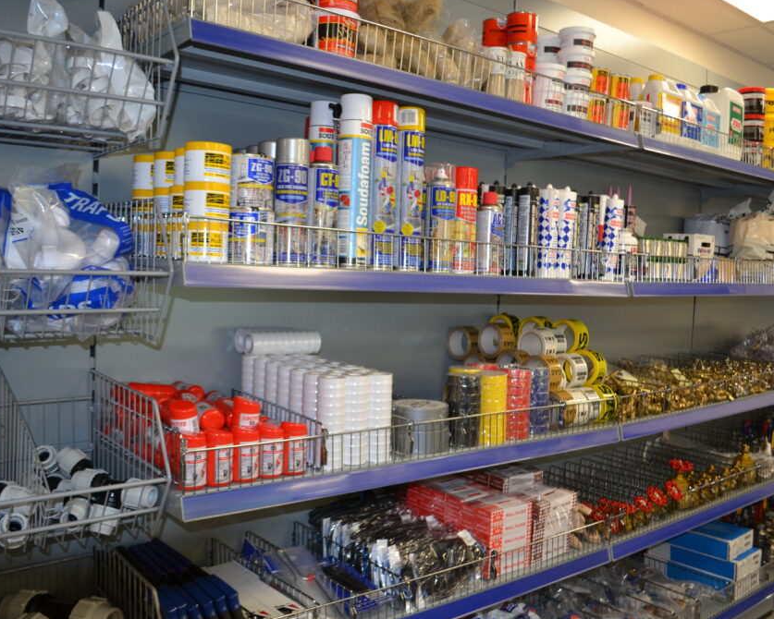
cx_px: 389
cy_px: 306
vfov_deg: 47.1
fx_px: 710
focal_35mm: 31
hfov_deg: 57.2
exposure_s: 1/60
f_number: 3.5
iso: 400
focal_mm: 18
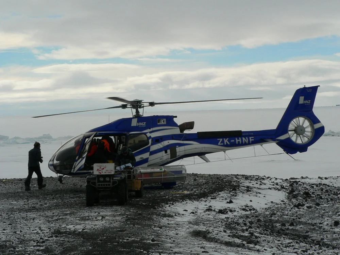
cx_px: 170
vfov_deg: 19.4
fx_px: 746
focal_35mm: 76
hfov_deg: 25.7
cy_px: 128
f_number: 8
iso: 100
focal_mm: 12.6
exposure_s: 1/1000
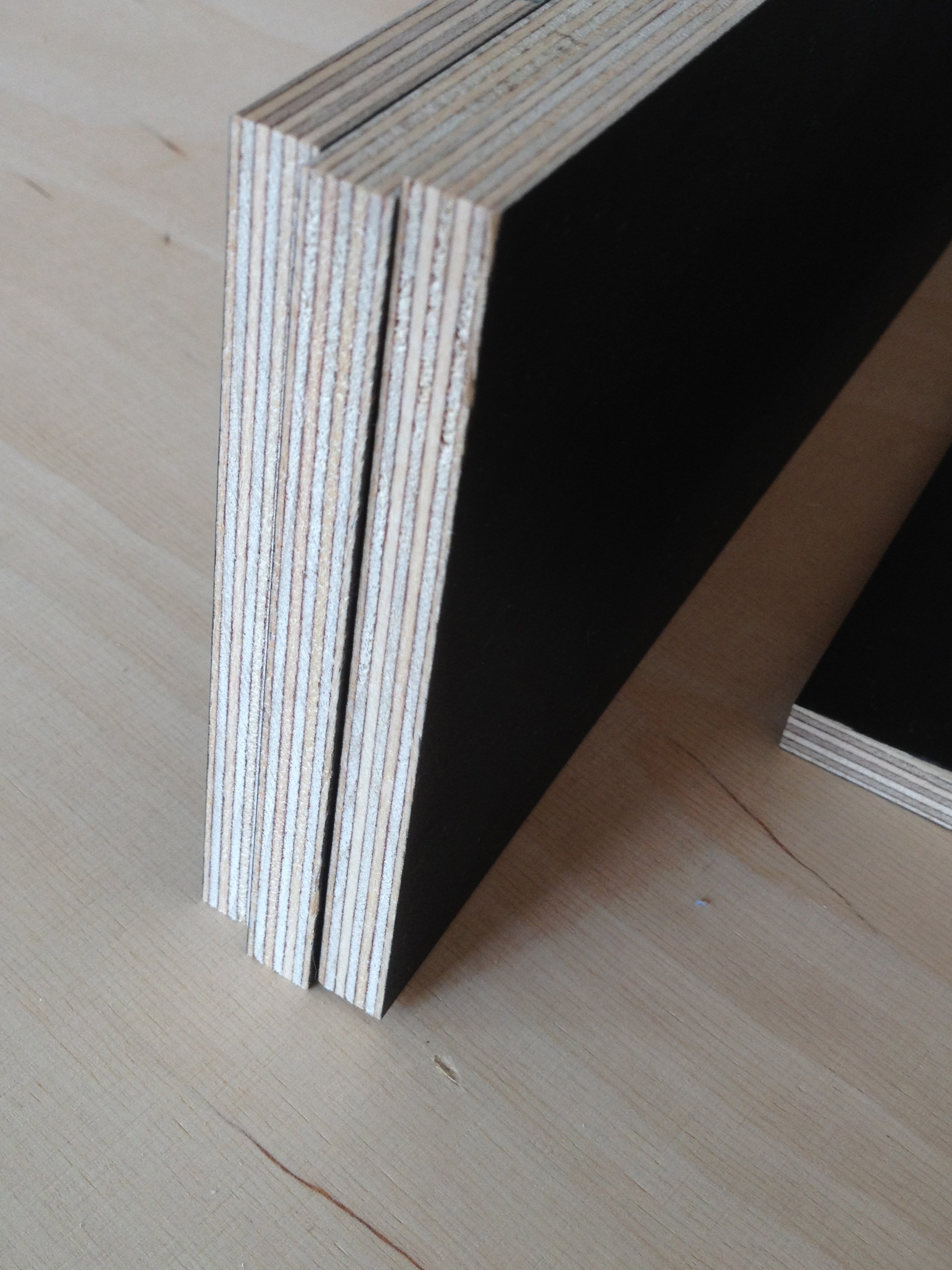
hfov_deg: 30.9
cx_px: 441
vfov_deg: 40.2
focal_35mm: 47
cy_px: 497
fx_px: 1724
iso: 64
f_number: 2.4
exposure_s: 1/60
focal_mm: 4.28
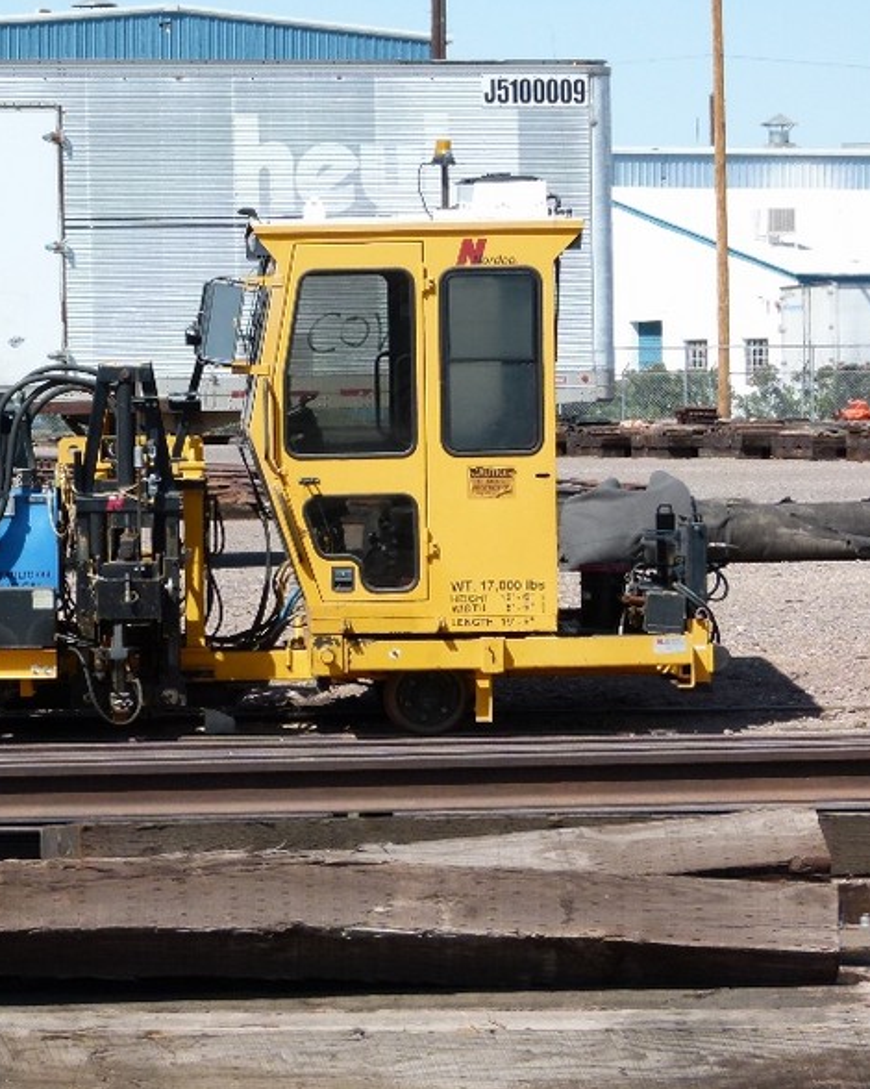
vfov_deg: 12.8
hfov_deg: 10.2
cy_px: 585
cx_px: 174
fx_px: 4863
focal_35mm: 151
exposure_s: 1/1000
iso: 100
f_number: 4
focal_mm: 19.3
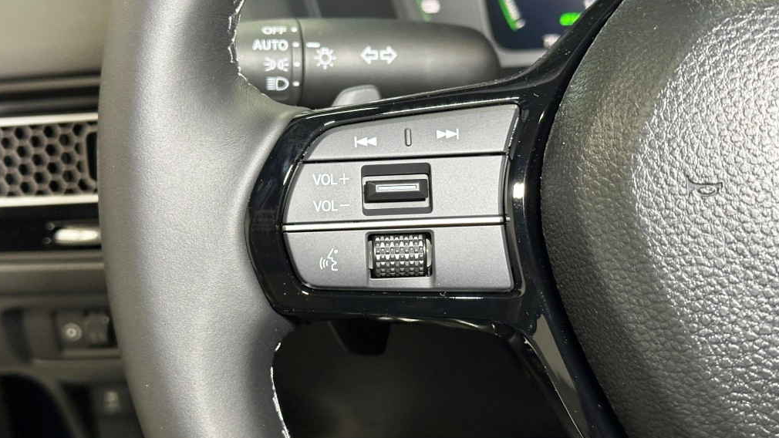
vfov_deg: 22.6
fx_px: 1095
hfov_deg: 39.2
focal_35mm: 53
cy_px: 184
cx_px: 388
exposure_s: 1/40
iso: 500
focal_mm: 6.86
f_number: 1.78
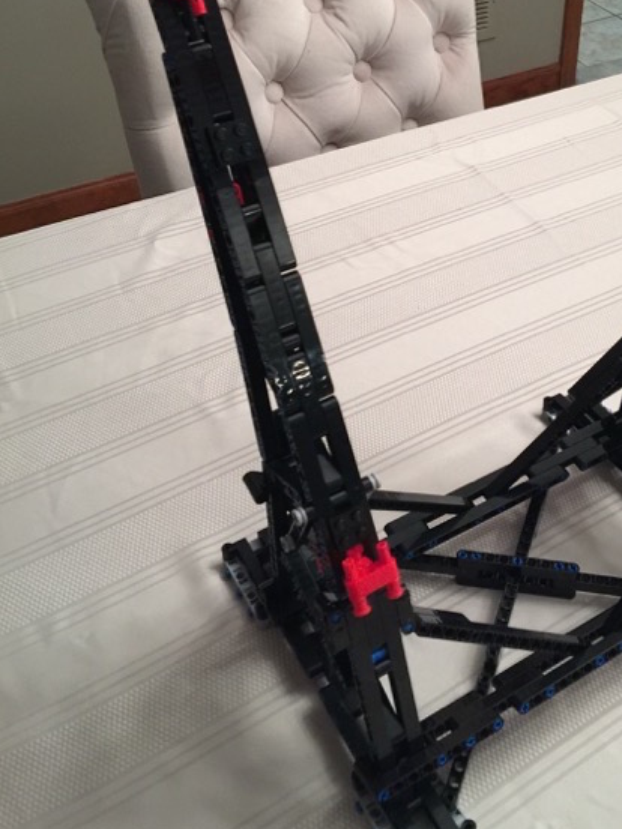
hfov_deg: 33.9
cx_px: 439
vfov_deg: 44.3
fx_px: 1006
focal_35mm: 42
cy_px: 294
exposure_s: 1/15
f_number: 2.2
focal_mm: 4.15
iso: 125
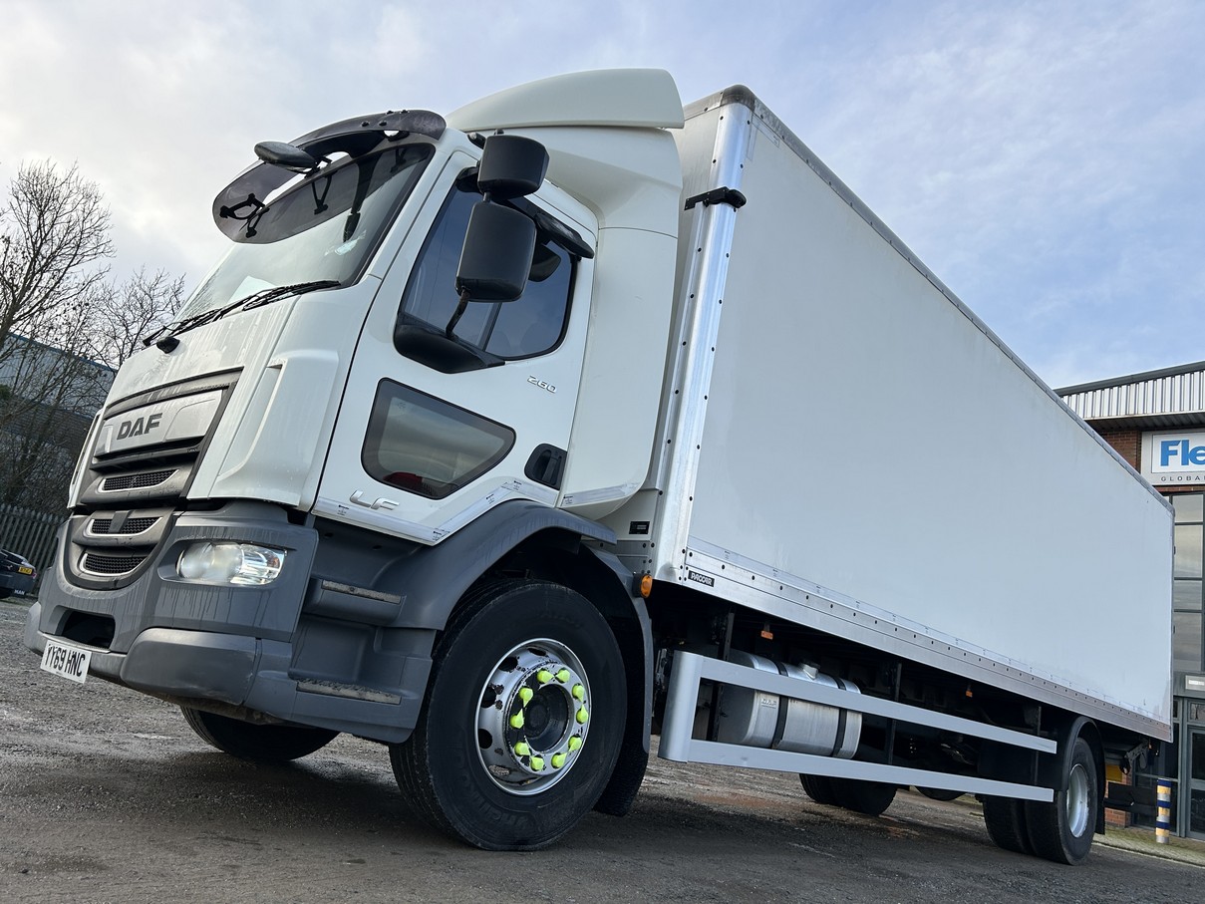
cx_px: 602
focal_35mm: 26
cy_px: 452
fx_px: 905
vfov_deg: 53.1
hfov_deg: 67.3
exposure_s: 1/674
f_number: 1.5
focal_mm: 5.7
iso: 50
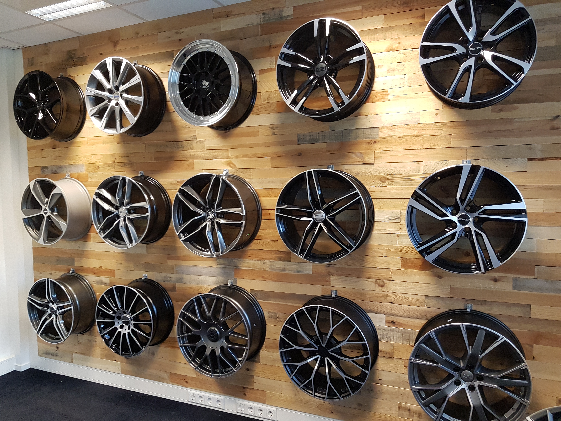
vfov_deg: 53.1
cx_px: 280
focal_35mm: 26
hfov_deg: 67.3
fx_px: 421
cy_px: 210
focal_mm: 4.2
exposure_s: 1/50
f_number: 1.7
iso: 160
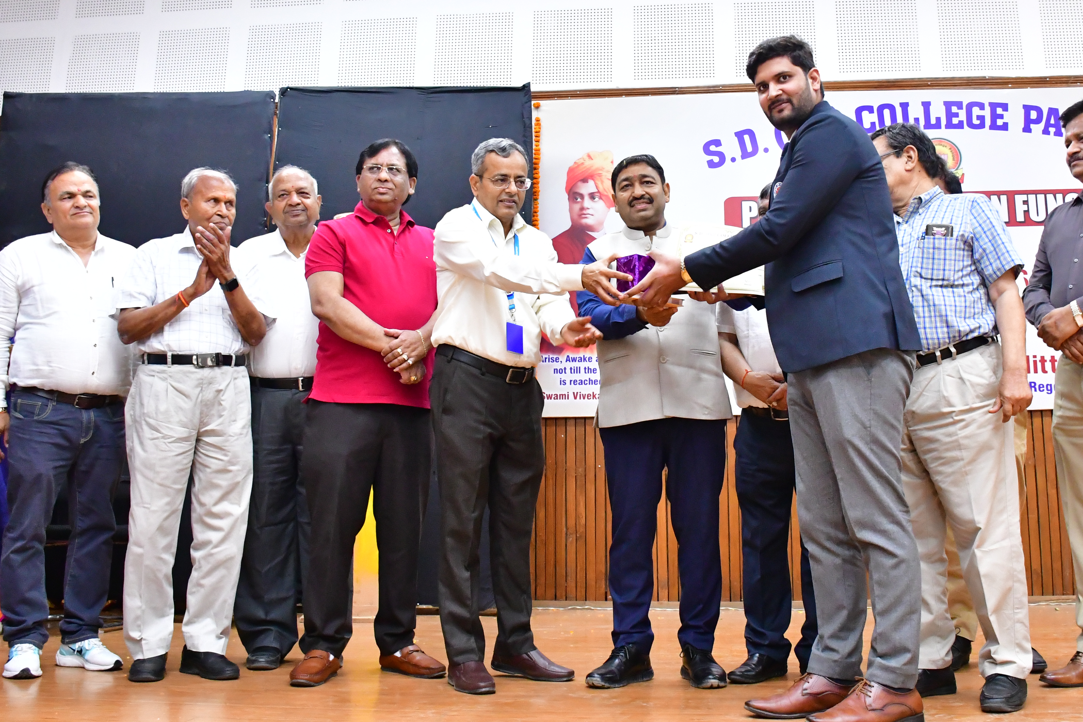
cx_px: 627
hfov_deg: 51.7
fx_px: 1113
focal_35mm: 37
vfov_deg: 35.7
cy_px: 262
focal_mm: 18
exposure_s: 1/125
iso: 5000
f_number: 5
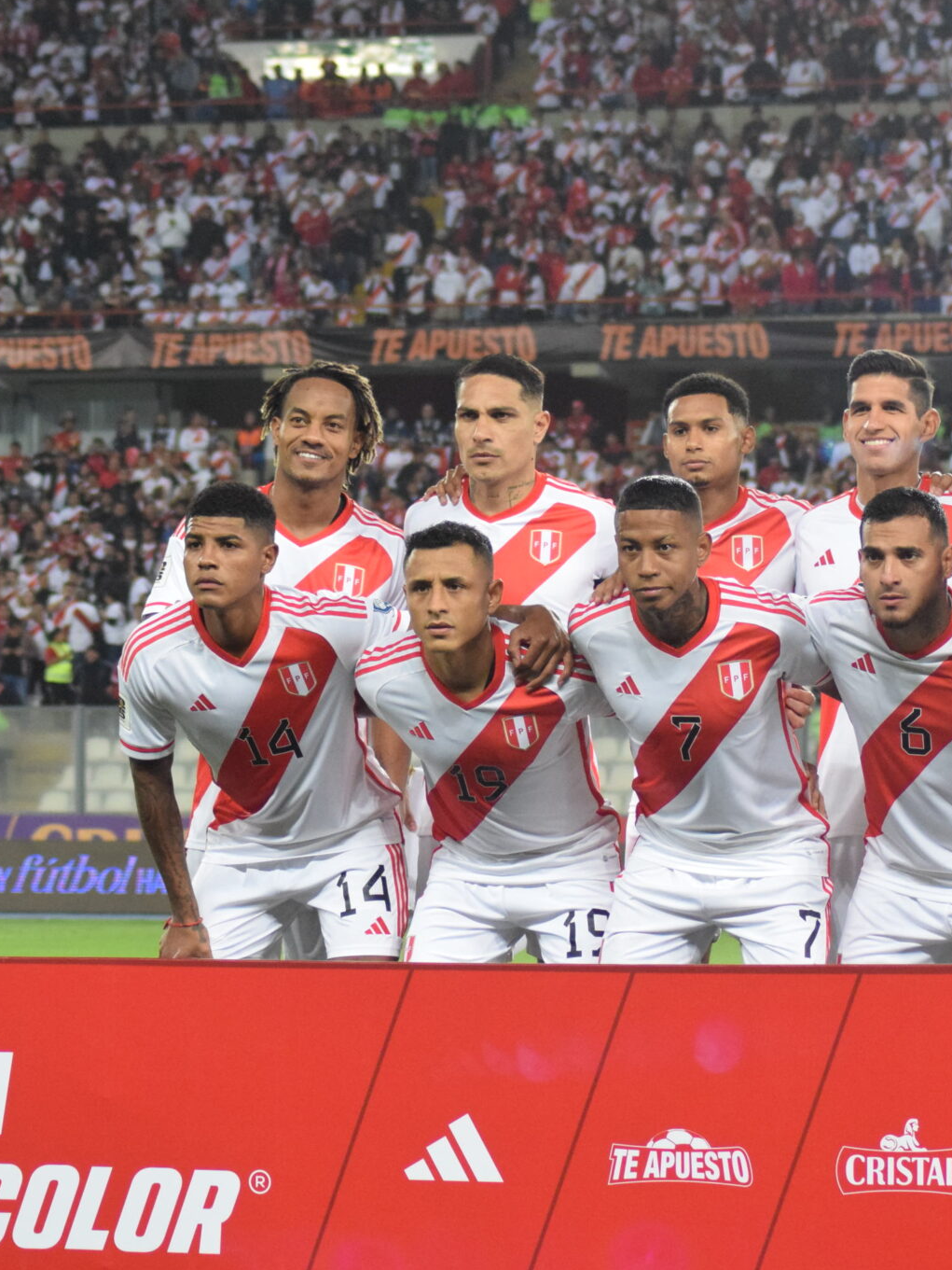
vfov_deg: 13.0
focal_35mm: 152
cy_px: 634
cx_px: 750
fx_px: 5573
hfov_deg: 9.7
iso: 3200
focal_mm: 70
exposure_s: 1/500
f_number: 5
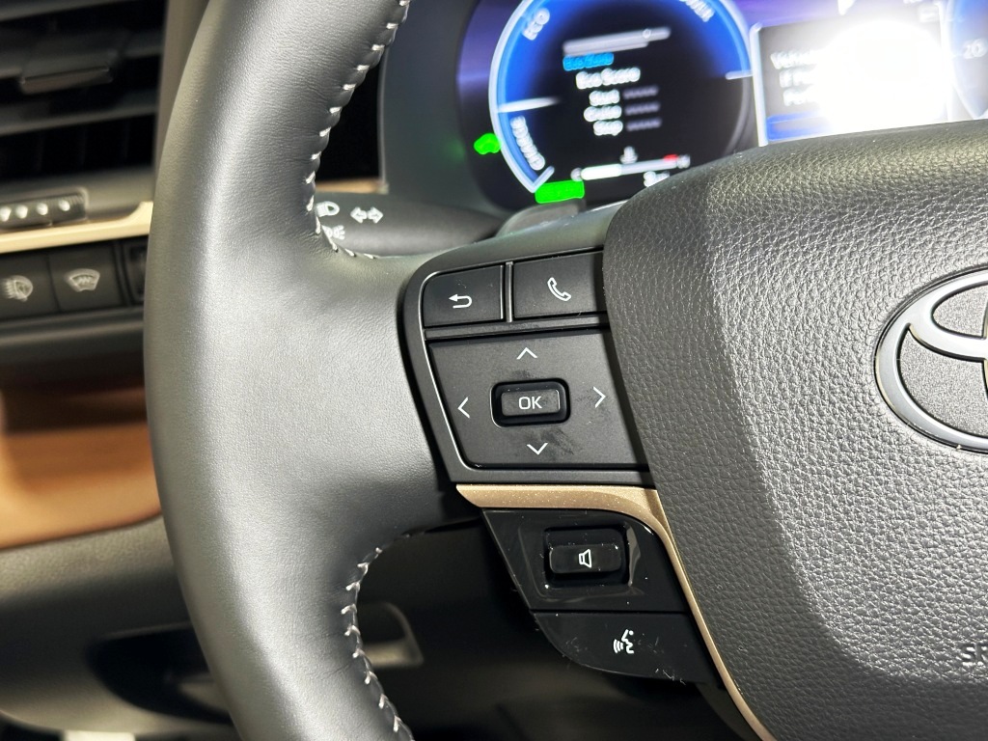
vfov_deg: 30.3
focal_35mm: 48
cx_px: 494
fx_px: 1370
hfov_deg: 39.7
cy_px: 370
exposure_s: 1/30
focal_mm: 6.86
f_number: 1.78
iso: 400
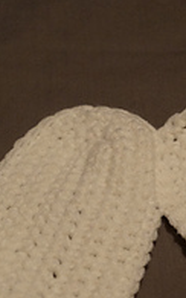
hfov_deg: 13.8
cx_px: 166
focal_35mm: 94
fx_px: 762
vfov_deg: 21.7
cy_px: 249
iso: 1000
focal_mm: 24
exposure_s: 1/60
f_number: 4
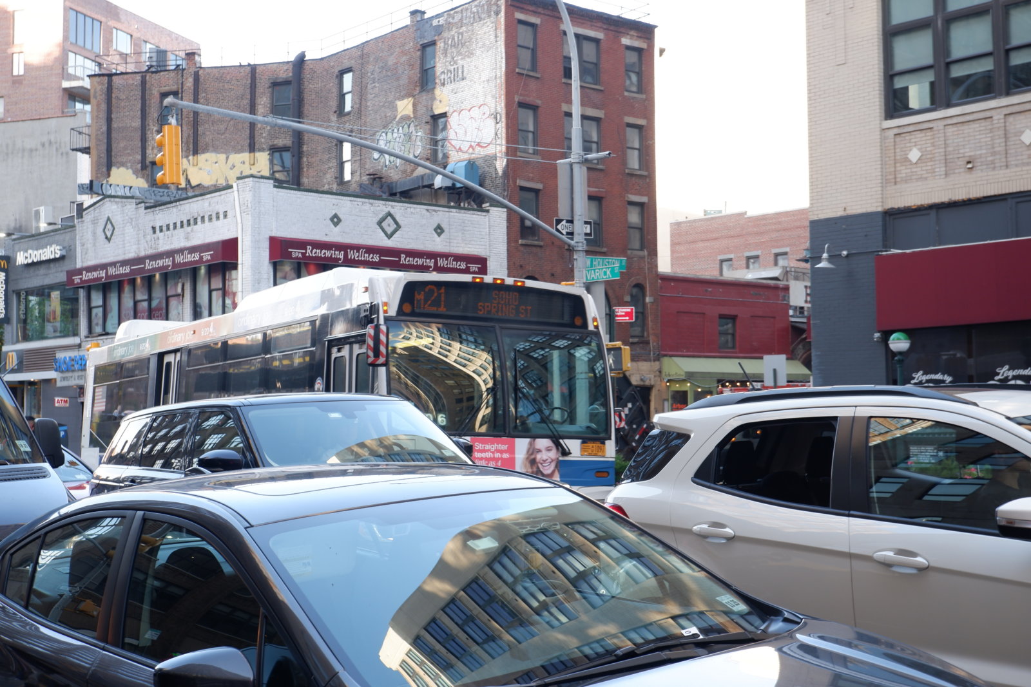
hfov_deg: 41.1
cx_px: 516
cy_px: 344
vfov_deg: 28.1
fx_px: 1375
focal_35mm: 48
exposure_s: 1/100
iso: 200
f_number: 4.9
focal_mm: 32.3
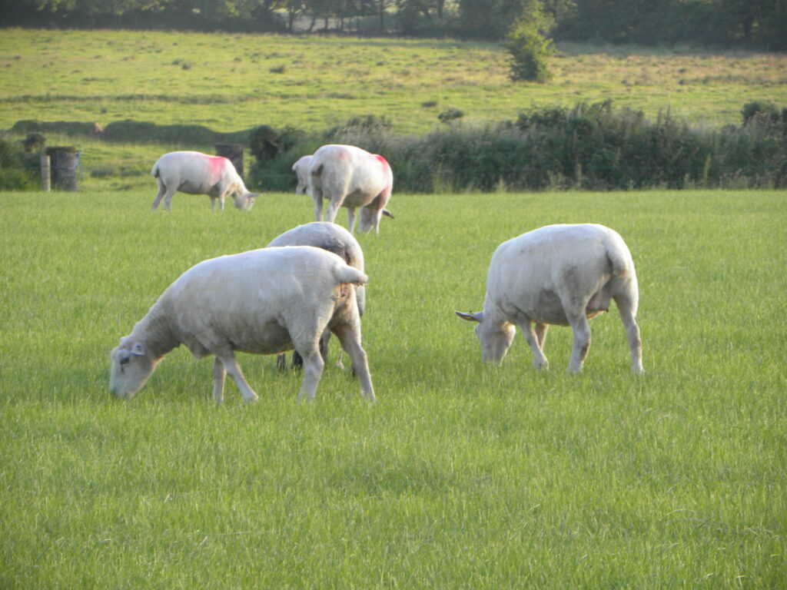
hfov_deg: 6.8
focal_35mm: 291
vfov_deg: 5.1
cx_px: 394
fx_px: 6616
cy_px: 295
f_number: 4.5
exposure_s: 1/99.8
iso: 97
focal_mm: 51.8
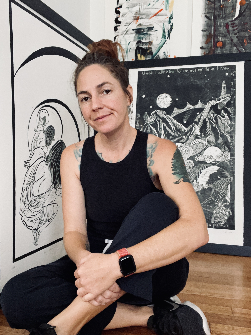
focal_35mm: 30
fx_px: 290
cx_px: 126
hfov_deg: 46.8
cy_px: 168
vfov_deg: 60.0
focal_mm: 2.71
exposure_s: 1/47
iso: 400
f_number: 2.2
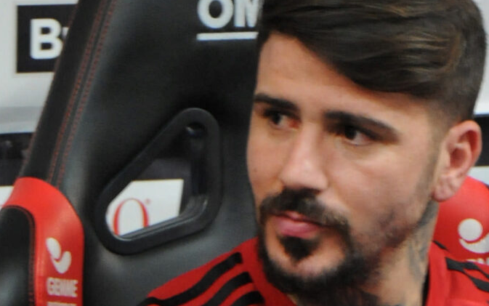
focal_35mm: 465
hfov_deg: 4.5
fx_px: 6199
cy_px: 212
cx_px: 307
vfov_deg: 2.8
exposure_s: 1/60
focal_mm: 120
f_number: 5.6
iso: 3600
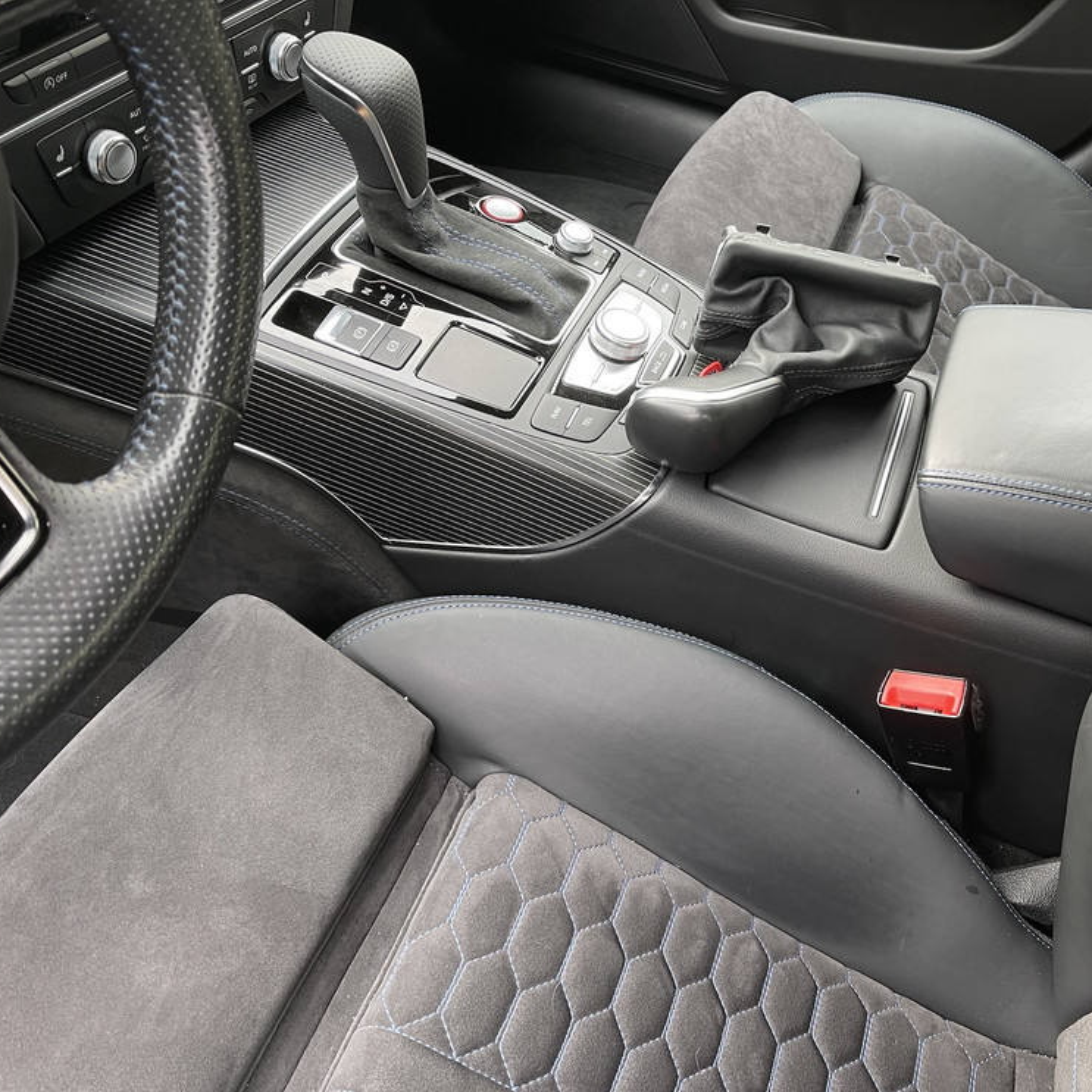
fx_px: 1178
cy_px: 516
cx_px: 692
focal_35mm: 33
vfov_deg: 49.7
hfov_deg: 49.2
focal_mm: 5.1
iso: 100
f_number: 1.6
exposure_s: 1/65
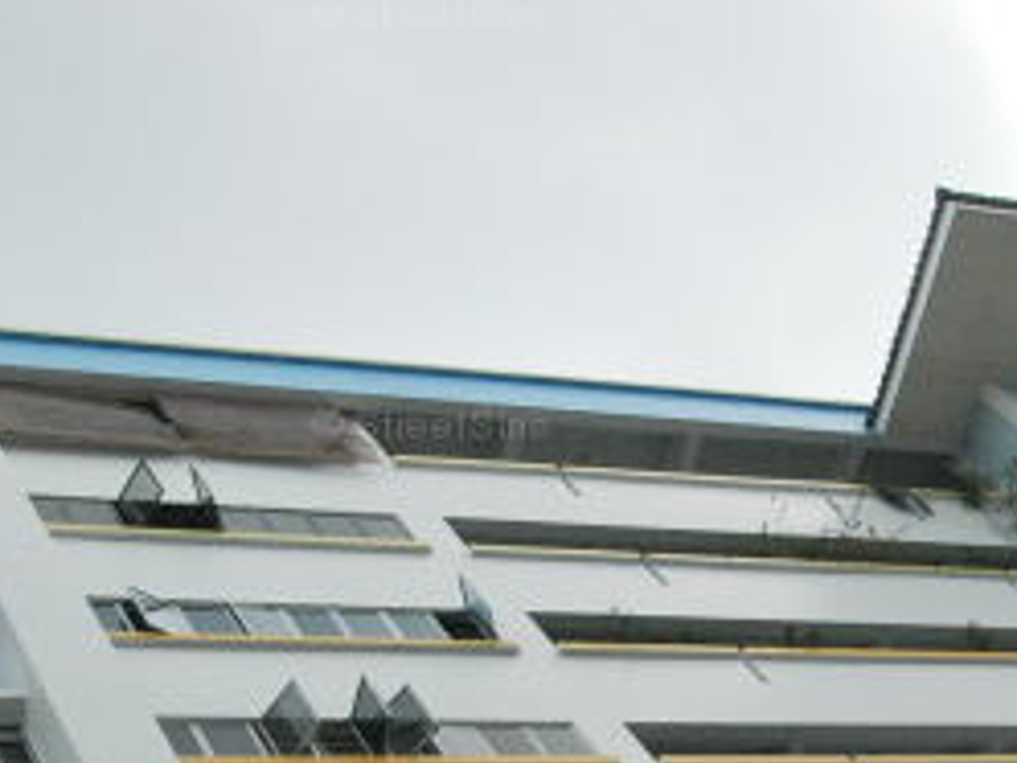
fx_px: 2438
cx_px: 619
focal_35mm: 83
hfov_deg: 23.5
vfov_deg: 17.4
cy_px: 745
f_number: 4
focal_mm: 26
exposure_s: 1/6400
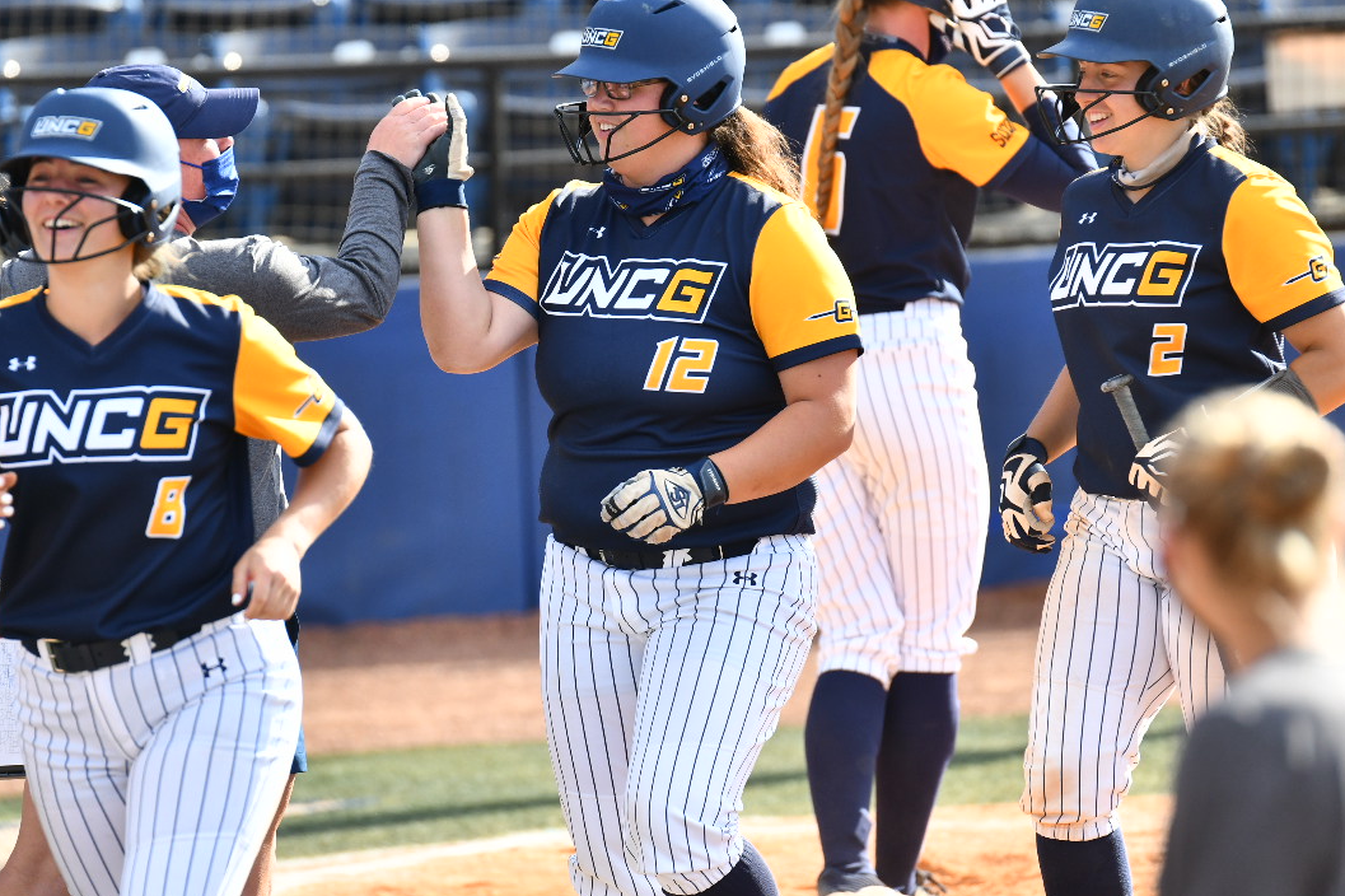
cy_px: 318
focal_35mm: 460
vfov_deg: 3.0
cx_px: 632
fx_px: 17180
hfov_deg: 4.5
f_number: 4
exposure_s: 1/2500
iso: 640
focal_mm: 300
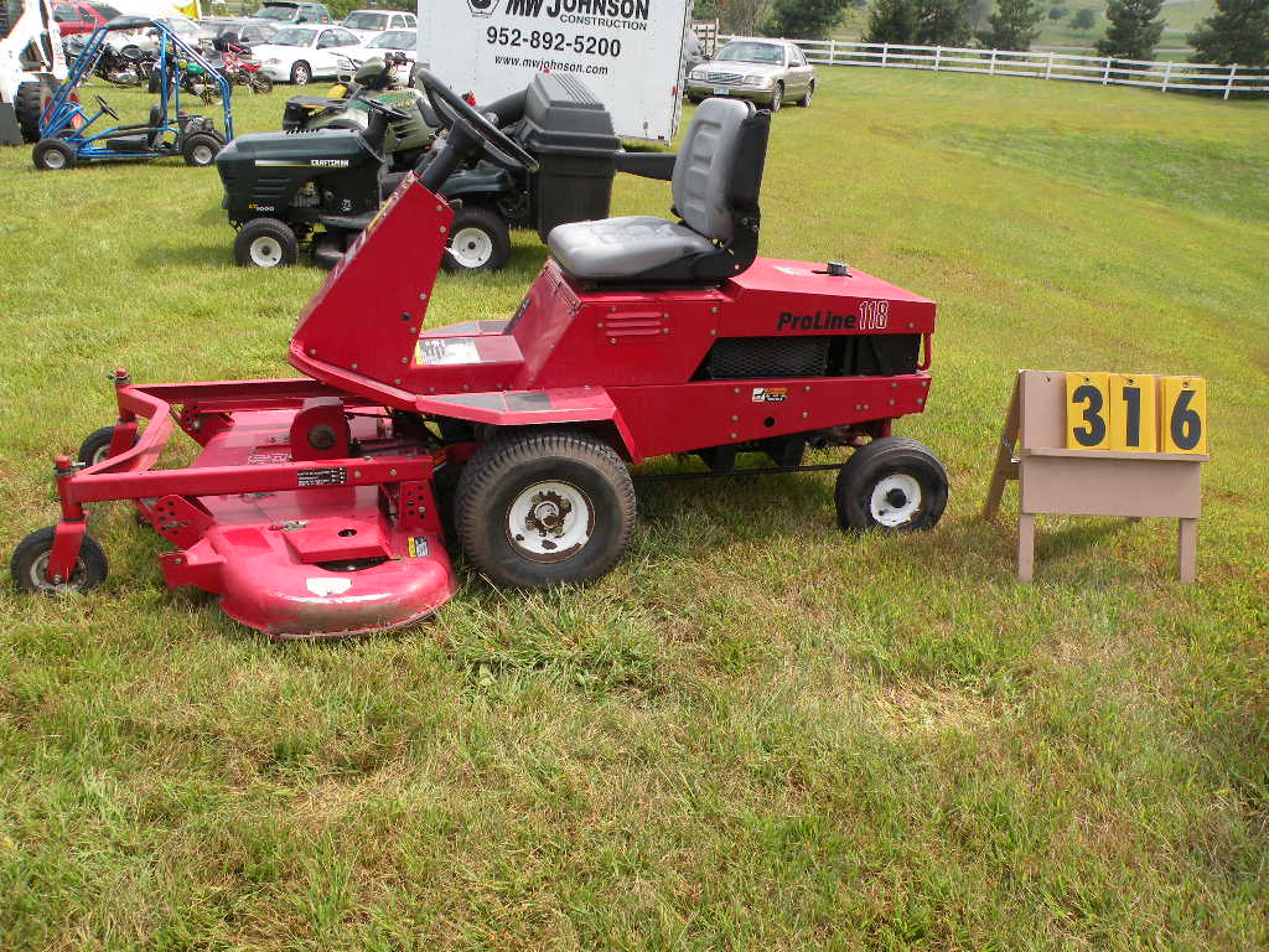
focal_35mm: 27
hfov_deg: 65.3
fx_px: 990
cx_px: 634
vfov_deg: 51.4
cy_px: 476
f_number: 5
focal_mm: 4.7
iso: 64
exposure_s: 1/200
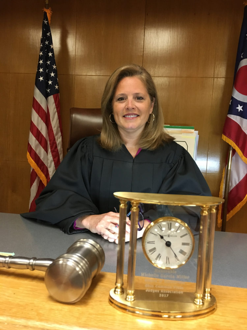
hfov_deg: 48.2
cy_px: 165
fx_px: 276
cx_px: 124
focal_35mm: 29
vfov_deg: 61.7
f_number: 2.2
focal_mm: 4.15
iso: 160
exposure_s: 1/30
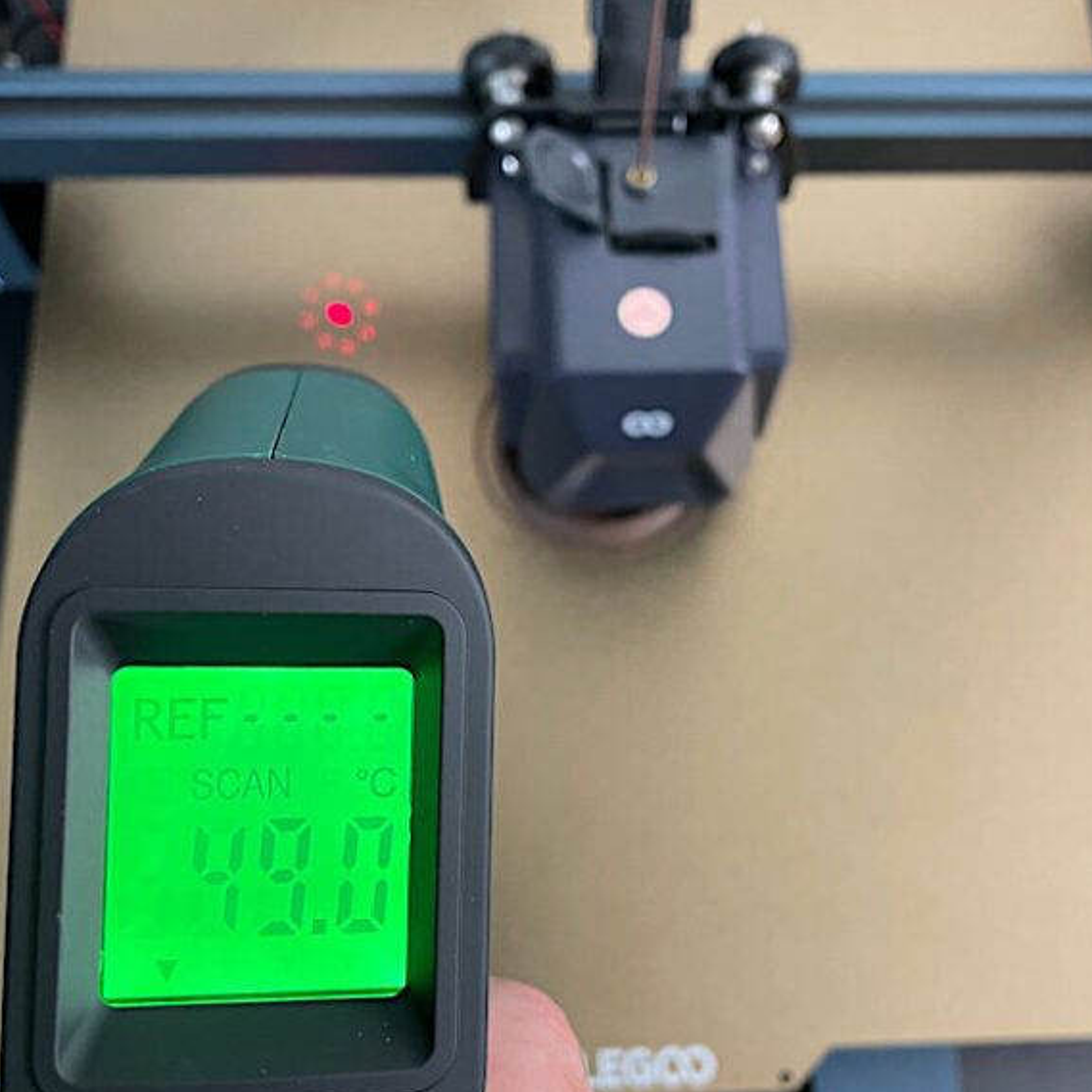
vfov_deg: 52.5
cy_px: 549
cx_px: 595
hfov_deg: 52.5
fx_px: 1106
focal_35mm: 31
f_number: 1.6
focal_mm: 4.2
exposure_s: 1/50
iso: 160
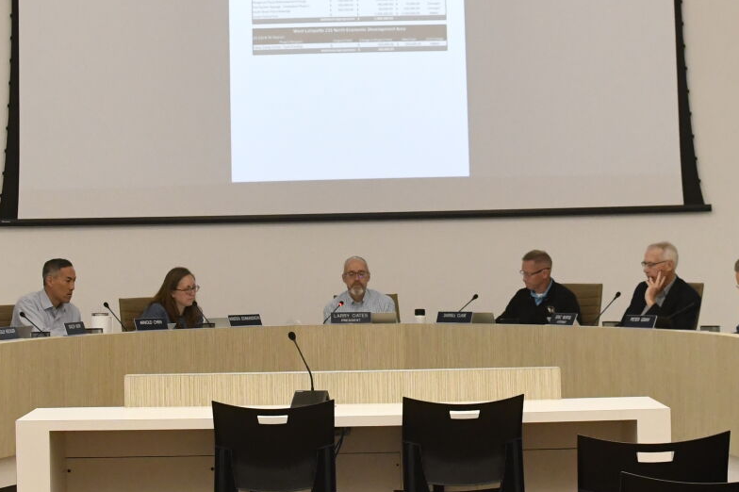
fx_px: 2424
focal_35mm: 118
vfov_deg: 11.6
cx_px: 356
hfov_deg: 17.3
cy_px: 174
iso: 3200
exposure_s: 1/320
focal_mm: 35
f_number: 4.5
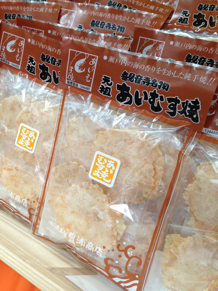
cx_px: 109
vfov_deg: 55.4
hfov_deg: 42.9
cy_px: 146
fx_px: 277
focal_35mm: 33
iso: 50
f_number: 2.4
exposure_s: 1/120
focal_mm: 4.13
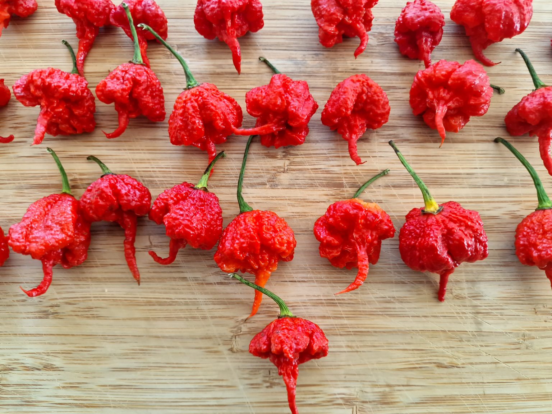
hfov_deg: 73.9
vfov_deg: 58.9
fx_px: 367
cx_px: 276
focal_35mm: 23
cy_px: 207
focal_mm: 6.4
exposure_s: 1/50
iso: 64
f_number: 1.8
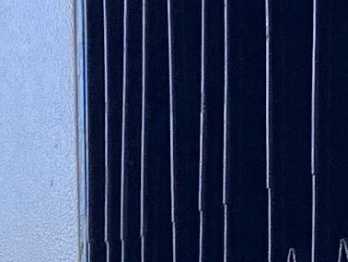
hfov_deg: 7.1
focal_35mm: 277
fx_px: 2786
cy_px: 928
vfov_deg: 5.0
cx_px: 249
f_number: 1.8
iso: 100
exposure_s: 1/85
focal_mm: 4.25
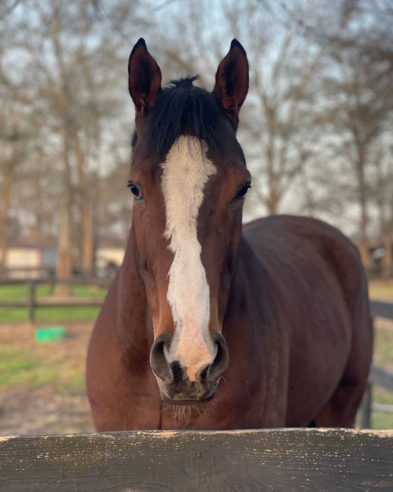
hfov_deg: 22.8
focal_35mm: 67
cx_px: 196
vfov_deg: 28.3
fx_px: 974
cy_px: 231
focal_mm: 7.5
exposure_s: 1/121
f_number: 2.2
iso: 64
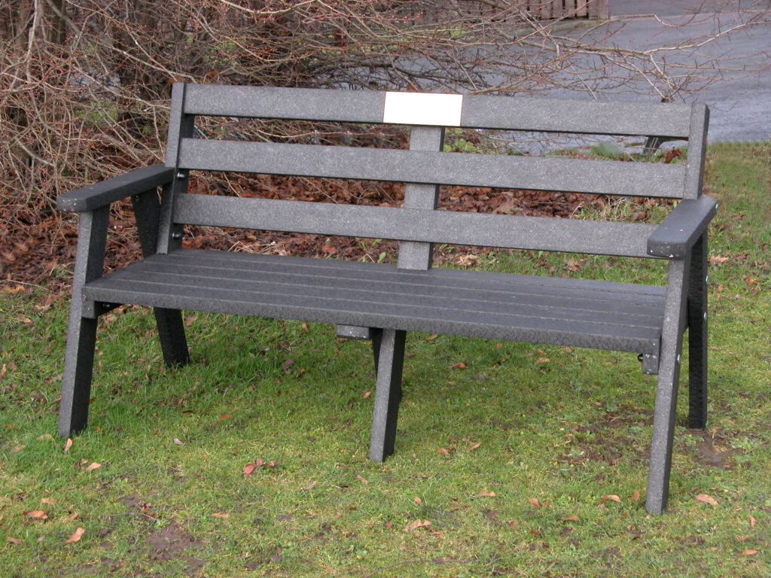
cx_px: 386
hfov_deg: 27.8
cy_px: 289
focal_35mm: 70
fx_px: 1559
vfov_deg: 21.0
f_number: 4.2
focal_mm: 17.8
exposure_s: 1/109
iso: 100
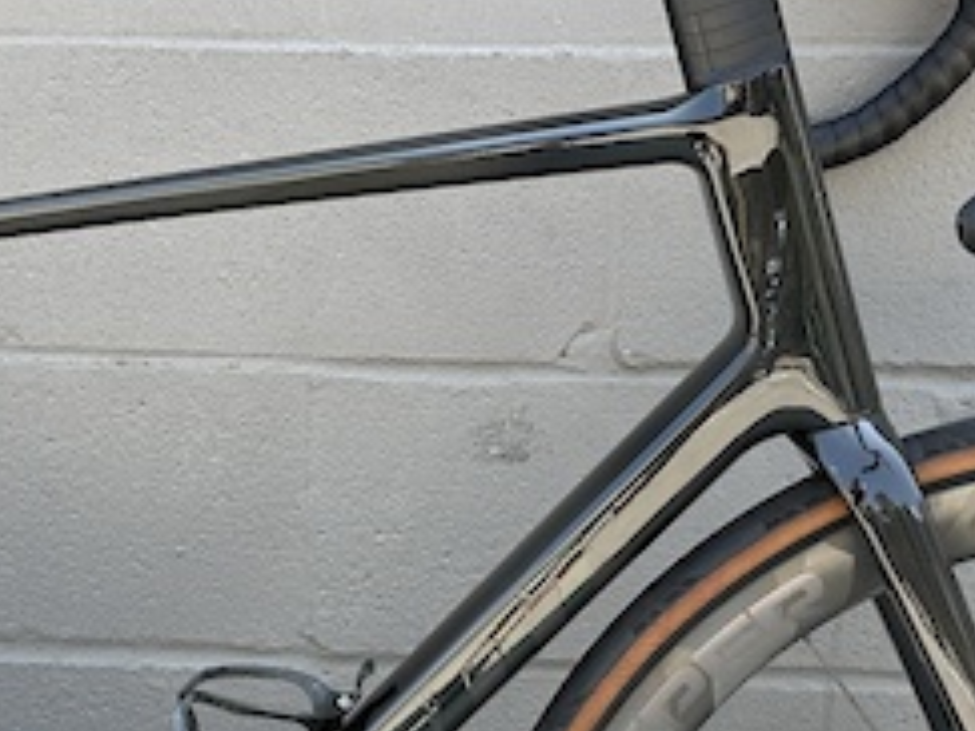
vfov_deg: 18.5
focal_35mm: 79
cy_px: 558
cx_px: 217
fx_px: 2224
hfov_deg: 24.4
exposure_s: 1/597
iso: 80
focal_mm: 6.86
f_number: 1.78
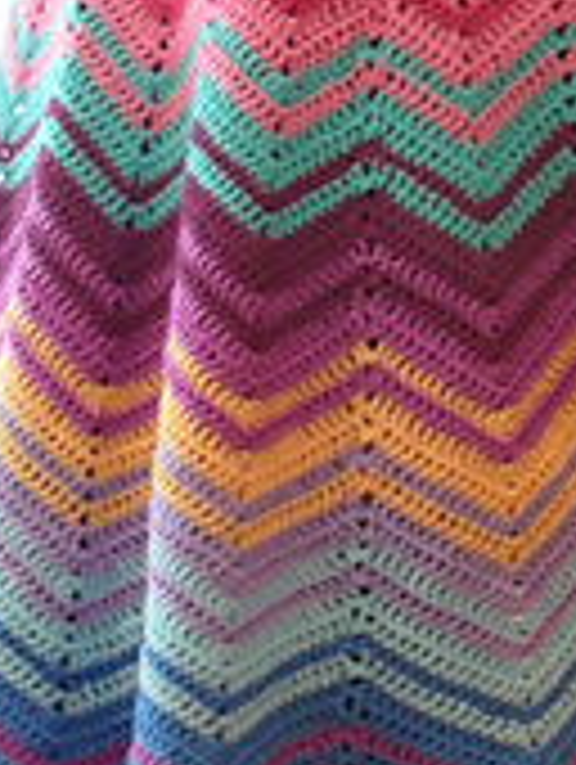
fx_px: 3253
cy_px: 176
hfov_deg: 9.9
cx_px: 781
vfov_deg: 13.4
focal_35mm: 147
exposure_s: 1/15
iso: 200
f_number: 3.8
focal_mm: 8.2
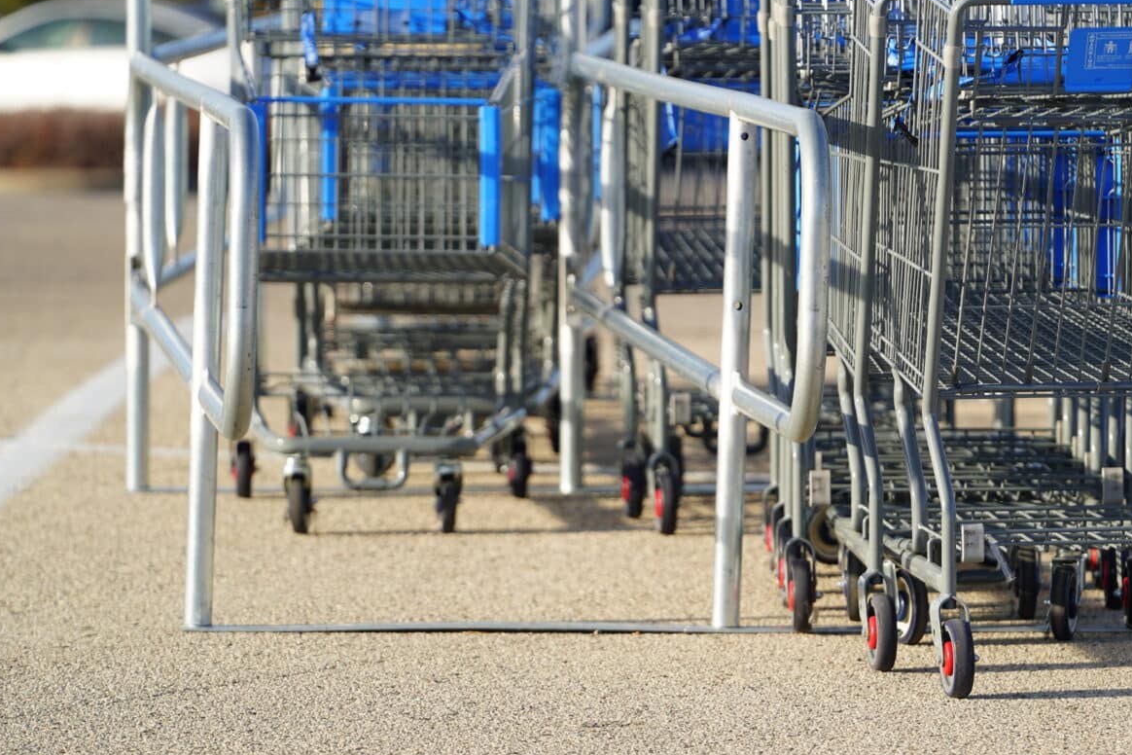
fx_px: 8301
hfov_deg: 7.8
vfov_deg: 5.2
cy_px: 266
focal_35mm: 264
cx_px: 738
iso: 125
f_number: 4
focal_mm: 200
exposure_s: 1/800
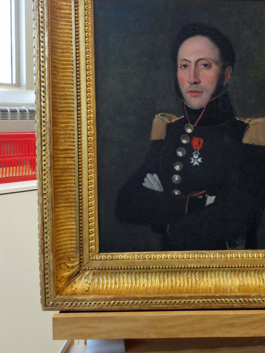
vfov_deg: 40.3
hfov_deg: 30.2
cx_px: 207
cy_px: 141
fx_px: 480
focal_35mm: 47
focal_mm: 5
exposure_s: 1/60
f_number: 3.7
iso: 400
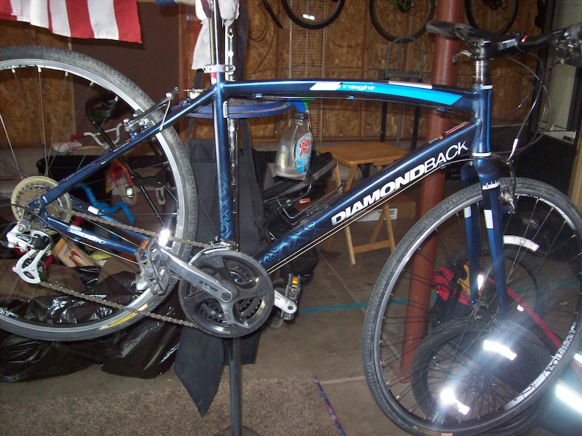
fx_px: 605
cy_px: 218
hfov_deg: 51.4
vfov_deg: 39.6
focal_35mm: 36
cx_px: 291
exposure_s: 1/64
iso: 200
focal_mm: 6
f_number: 2.7
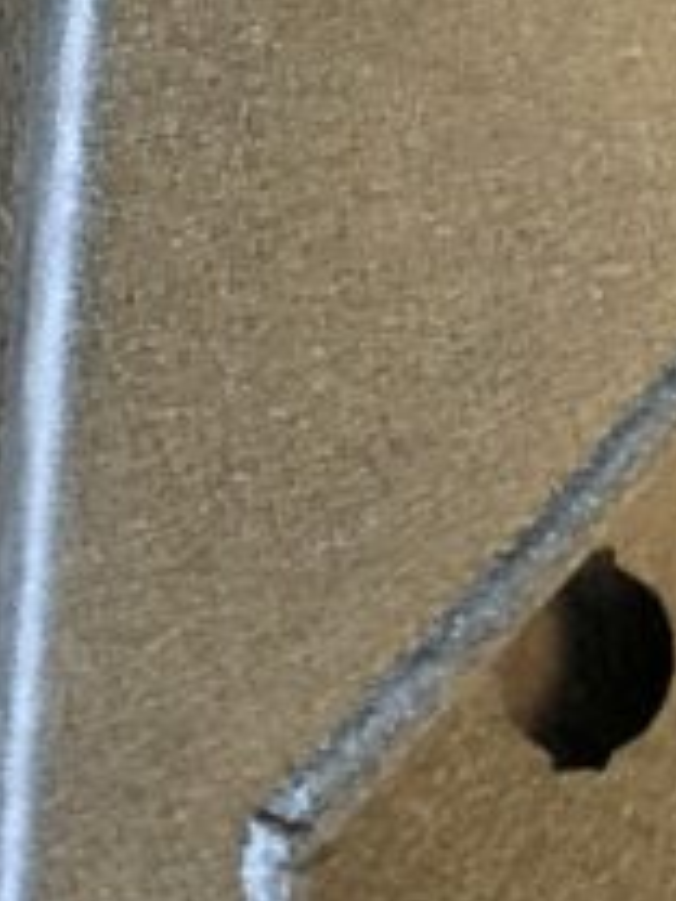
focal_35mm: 138
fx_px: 3593
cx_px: 568
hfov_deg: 10.7
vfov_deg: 13.5
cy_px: -433
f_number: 1.8
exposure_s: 1/5
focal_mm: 4
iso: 100
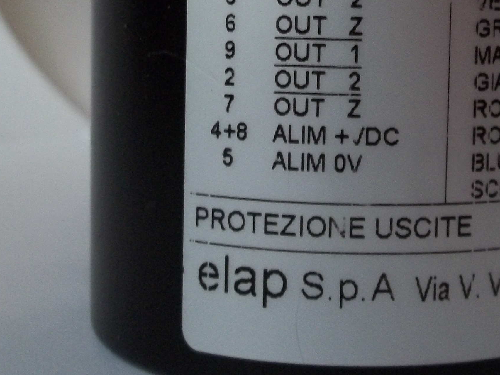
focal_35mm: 83
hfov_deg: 23.3
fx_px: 1199
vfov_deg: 17.5
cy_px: 42
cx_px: 386
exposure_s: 1/25
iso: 160
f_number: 3.3
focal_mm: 5.9
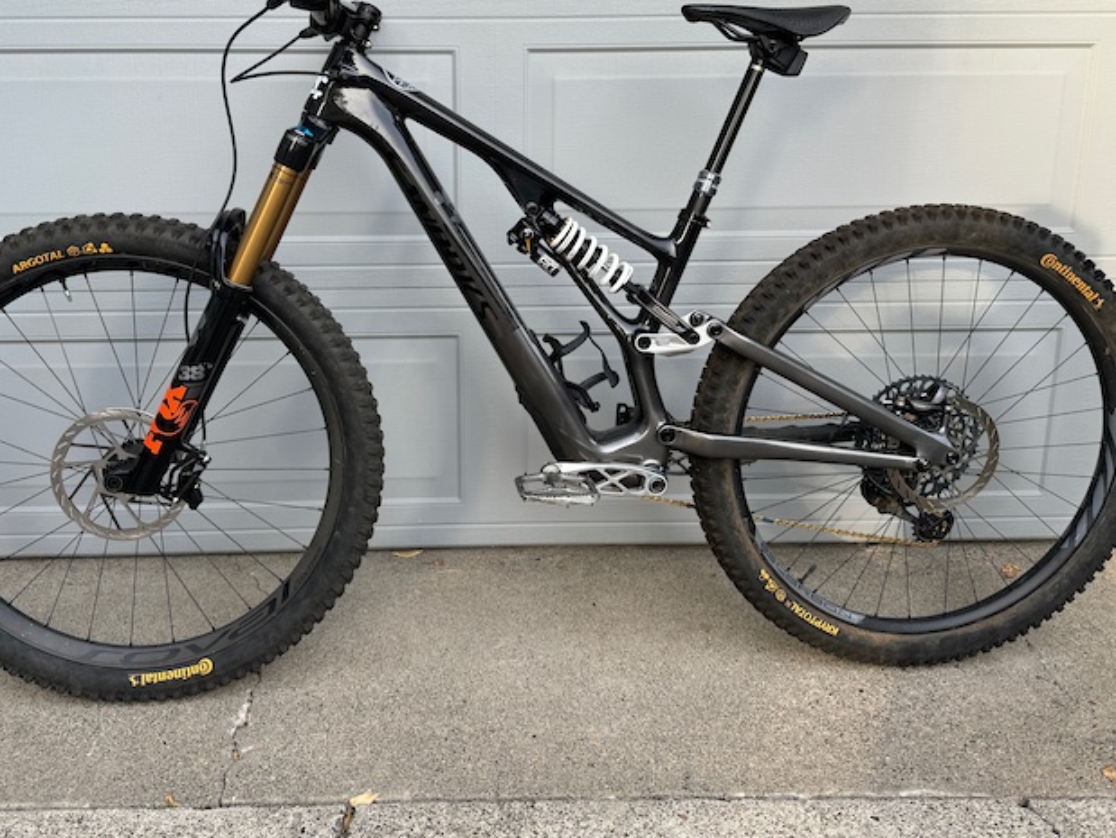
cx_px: 490
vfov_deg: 45.0
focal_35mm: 31
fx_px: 1000
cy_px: 305
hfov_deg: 58.2
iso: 80
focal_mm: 6.86
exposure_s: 1/442
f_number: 1.78
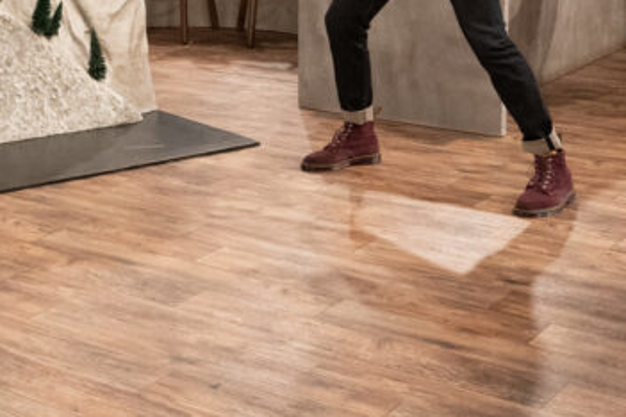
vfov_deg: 17.1
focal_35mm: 77
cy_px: -53
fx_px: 1339
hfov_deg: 25.0
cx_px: -12
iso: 8000
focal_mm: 30
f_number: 3.5
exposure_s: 1/200
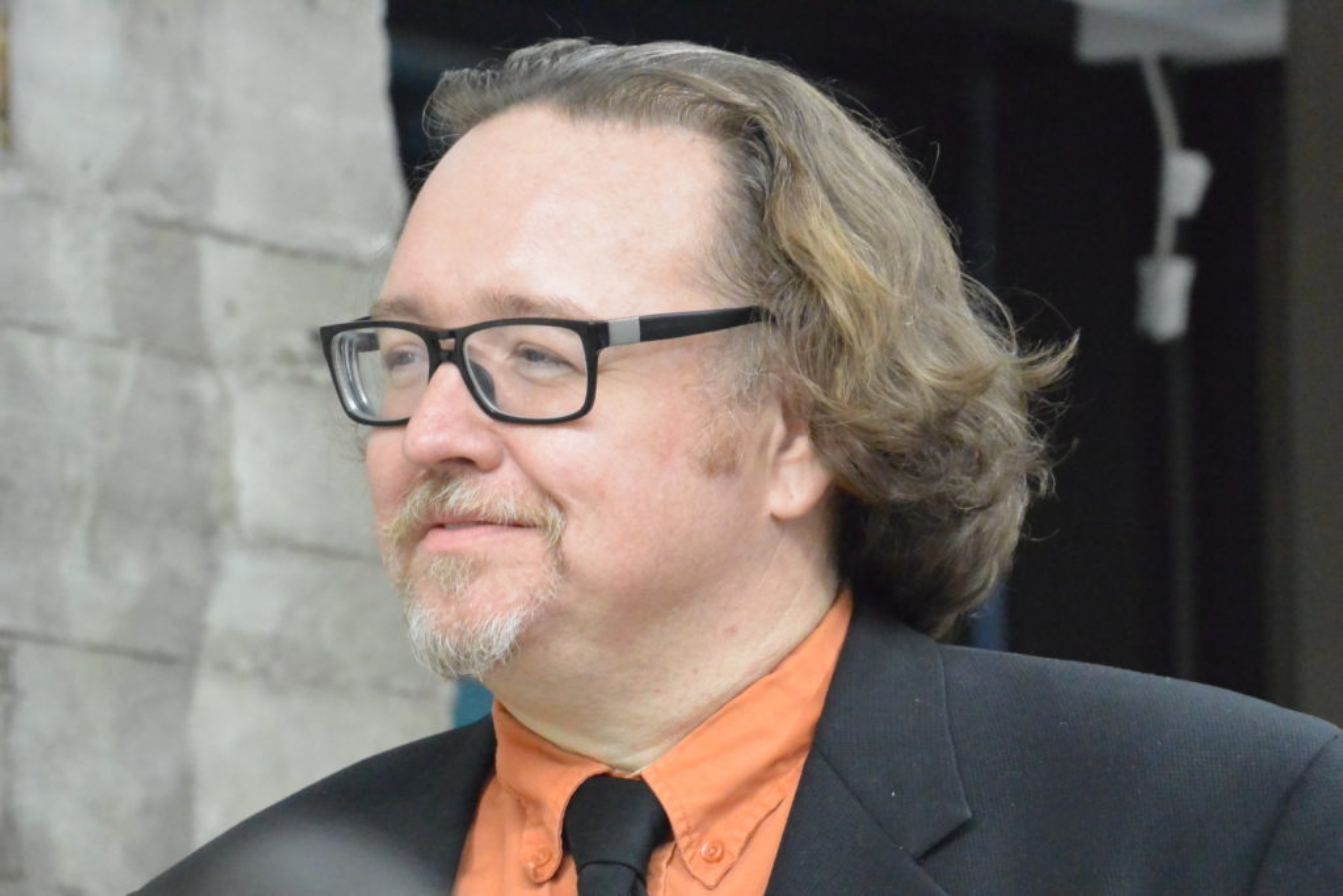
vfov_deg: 4.6
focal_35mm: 297
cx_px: 672
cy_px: 448
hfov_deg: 6.9
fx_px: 11081
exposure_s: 1/20
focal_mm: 110
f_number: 6.3
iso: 3200
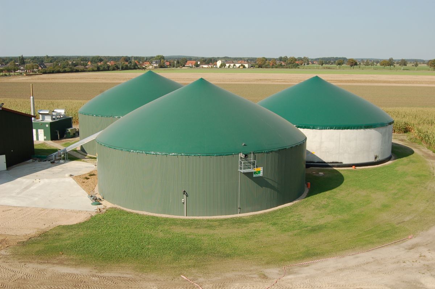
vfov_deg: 34.1
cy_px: 144
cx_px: 218
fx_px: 470
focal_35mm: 39
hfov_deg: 49.6
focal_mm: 26
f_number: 9
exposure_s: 1/320
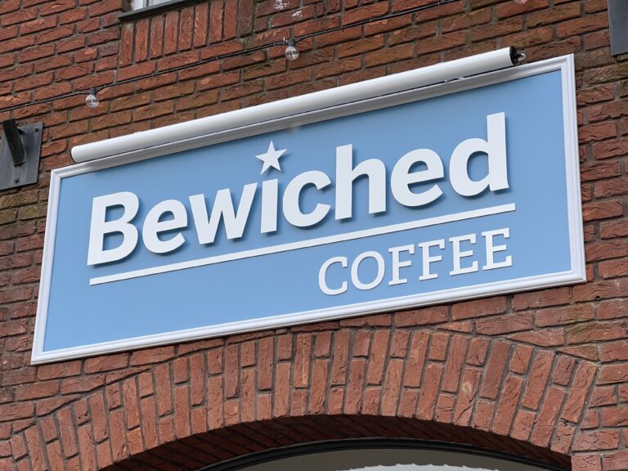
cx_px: 314
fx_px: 1397
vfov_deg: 19.1
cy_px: 236
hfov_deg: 25.3
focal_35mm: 77
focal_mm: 9
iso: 32
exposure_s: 1/232
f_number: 2.8
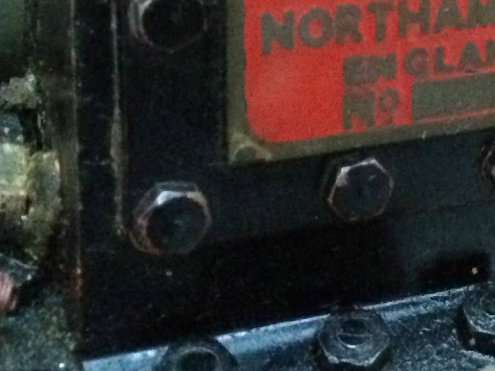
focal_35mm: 111
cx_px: 805
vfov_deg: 12.8
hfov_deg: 15.8
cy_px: -137
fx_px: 1587
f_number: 2.2
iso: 640
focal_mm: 4.15
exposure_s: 1/15
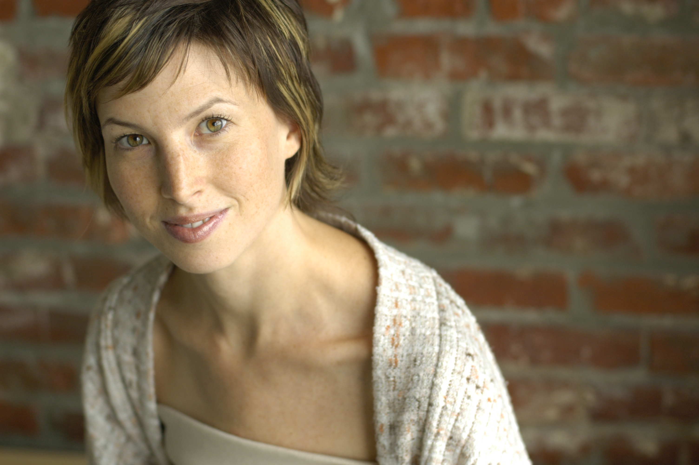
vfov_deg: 18.1
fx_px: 1455
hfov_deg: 27.0
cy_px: 232
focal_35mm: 75
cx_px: 350
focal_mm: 50
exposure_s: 1/250
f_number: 2.5
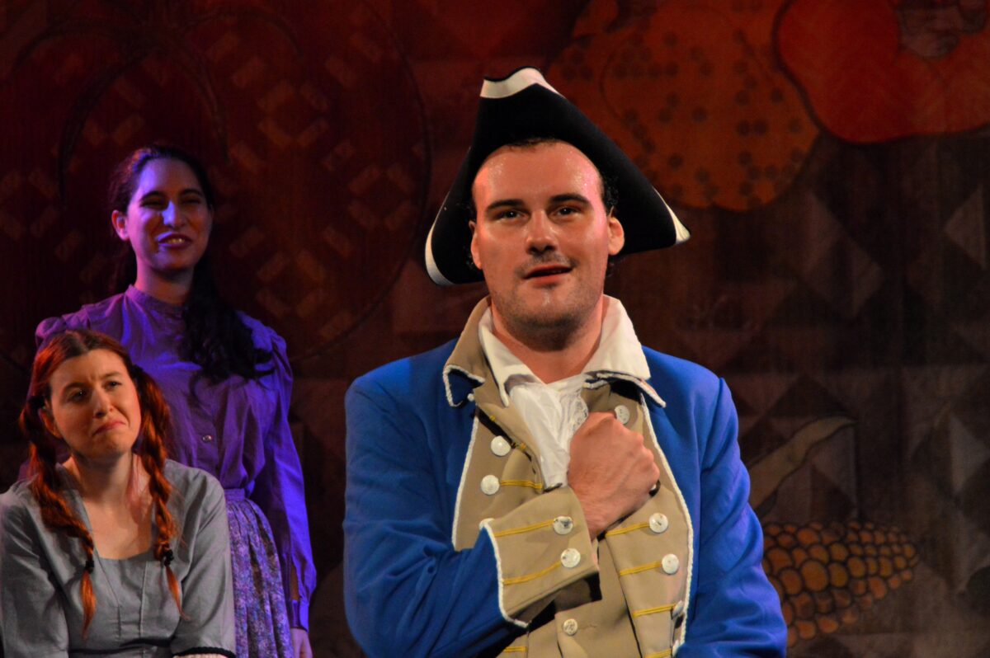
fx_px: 3709
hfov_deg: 15.2
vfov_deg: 10.1
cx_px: 495
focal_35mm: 135
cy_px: 329
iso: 3200
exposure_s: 1/200
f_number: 5.6
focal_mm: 90
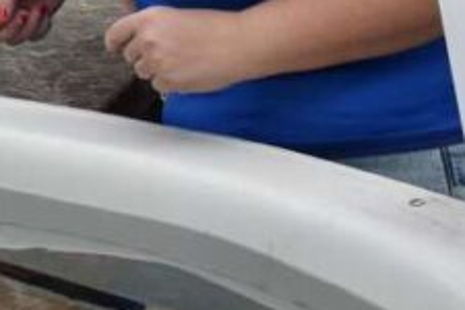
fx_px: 2299
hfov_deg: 11.2
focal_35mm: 178
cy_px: -80
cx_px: -151
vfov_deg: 7.6
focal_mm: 50
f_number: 13
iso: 2500
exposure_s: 1/640
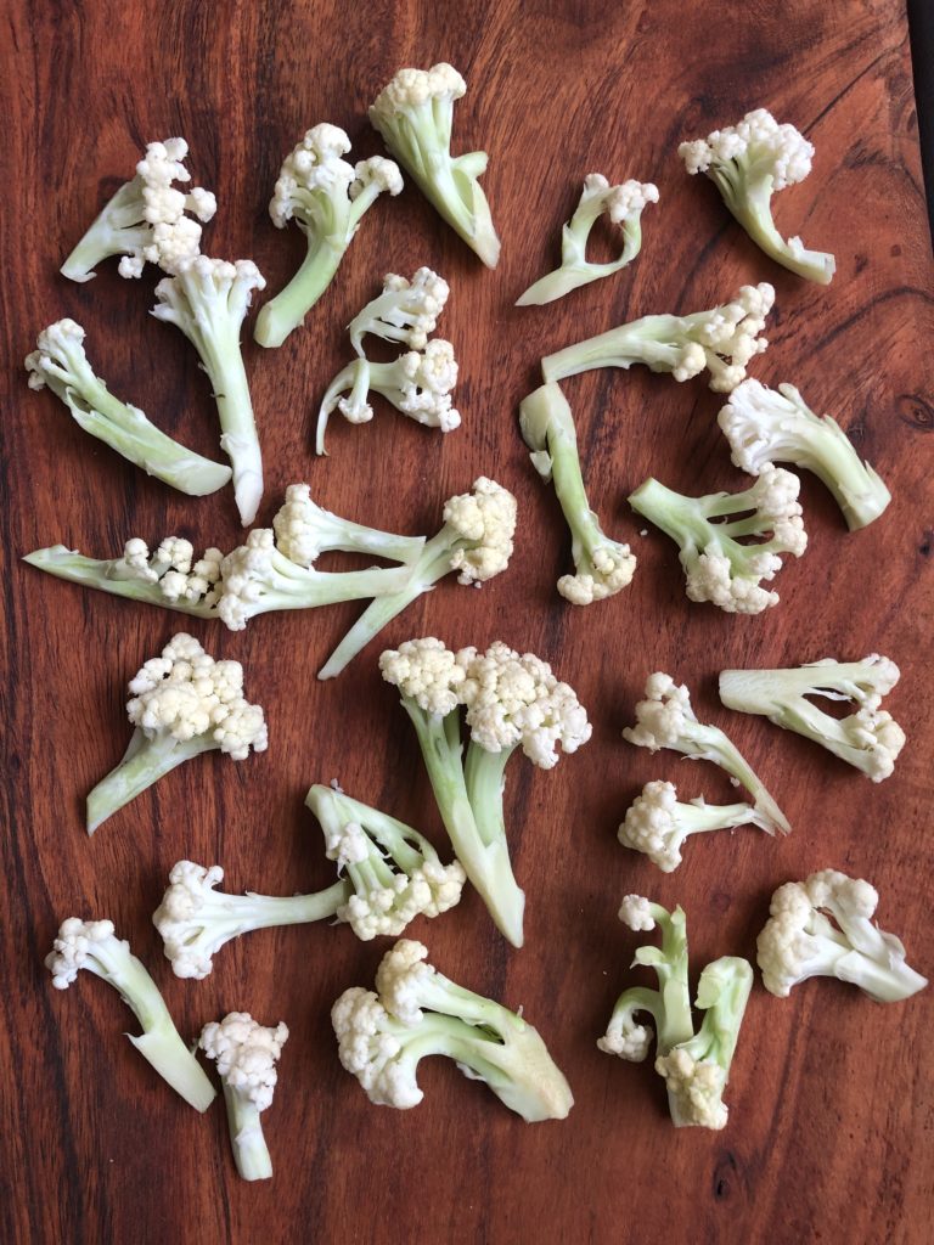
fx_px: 1007
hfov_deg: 49.7
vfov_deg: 63.4
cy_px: 622
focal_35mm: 28
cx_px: 467
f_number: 1.8
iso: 25
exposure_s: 1/30
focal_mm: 3.99
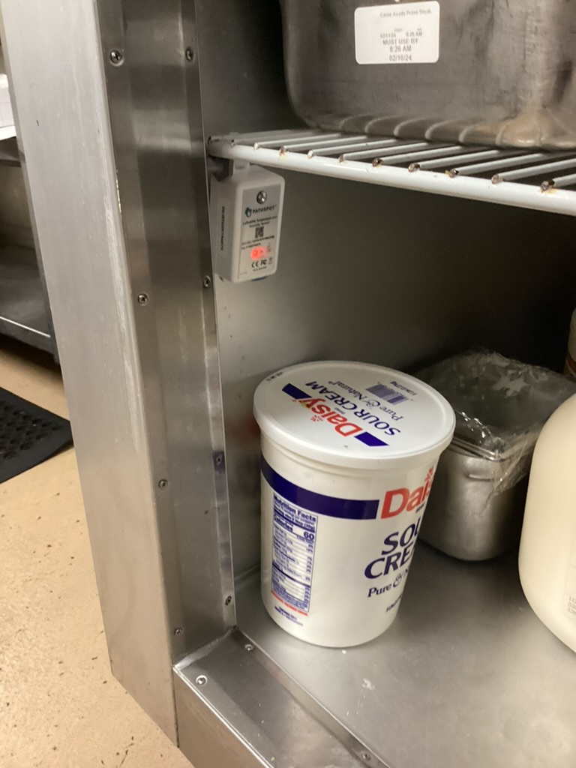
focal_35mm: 31
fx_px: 688
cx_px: 288
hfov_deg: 45.4
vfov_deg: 58.4
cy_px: 384
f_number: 2.4
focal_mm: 3.3
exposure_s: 1/40
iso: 320
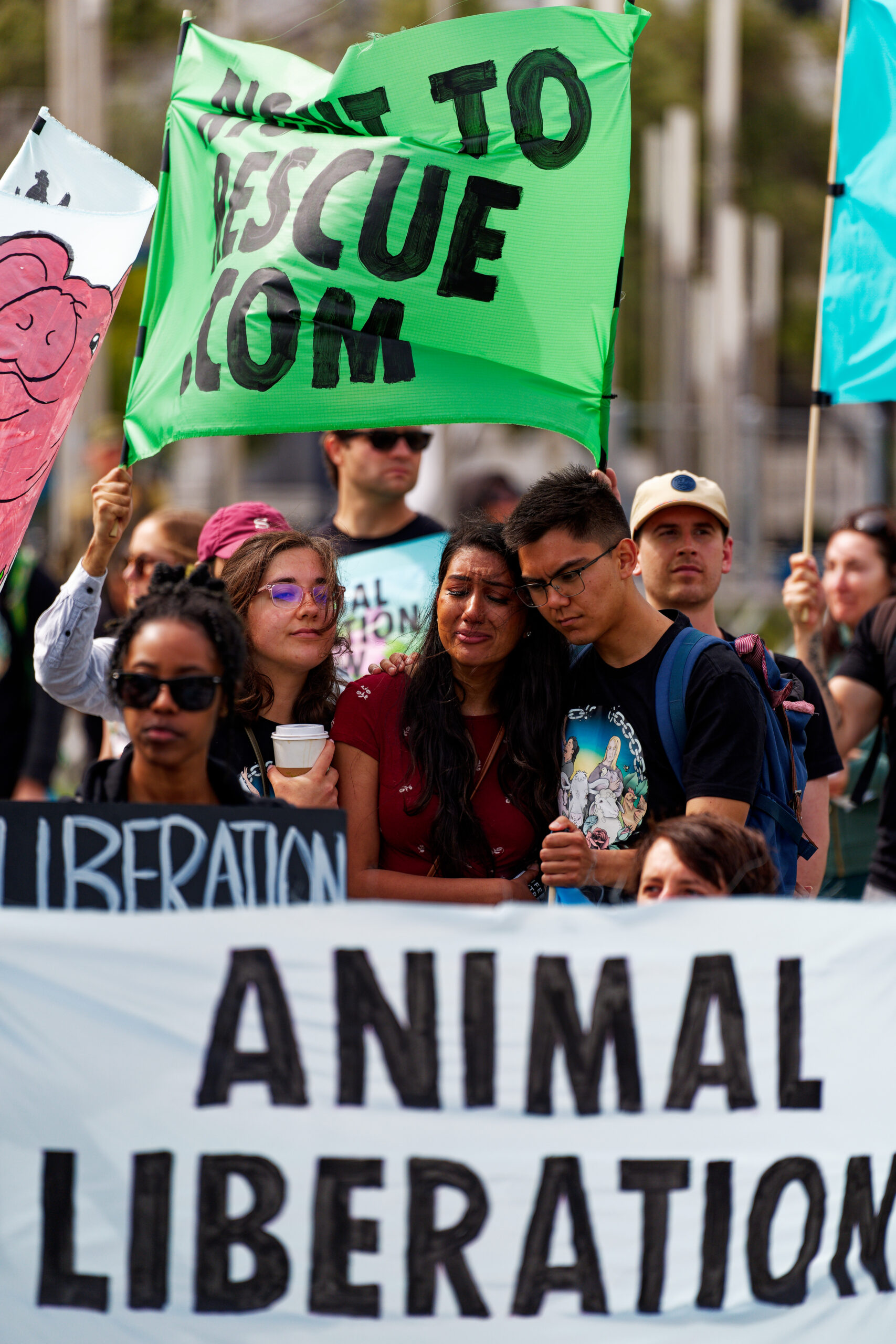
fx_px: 7465
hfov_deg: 6.9
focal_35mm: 200
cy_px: 672
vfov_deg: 10.3
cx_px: 448
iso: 160
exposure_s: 1/2000
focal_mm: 200
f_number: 2.8
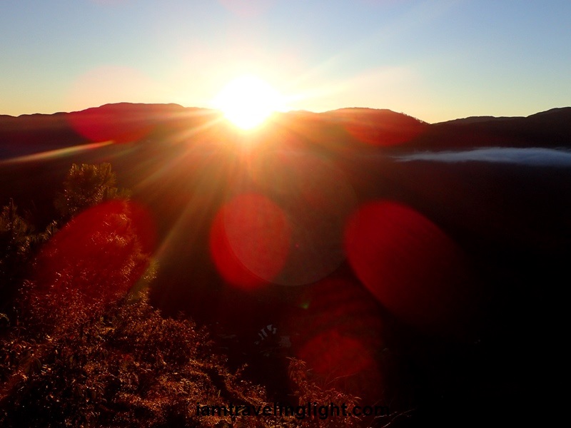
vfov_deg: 46.8
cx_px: 286
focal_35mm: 30
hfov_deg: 60.0
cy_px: 214
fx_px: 495
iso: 100
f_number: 3.2
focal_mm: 5.5
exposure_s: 1/1250
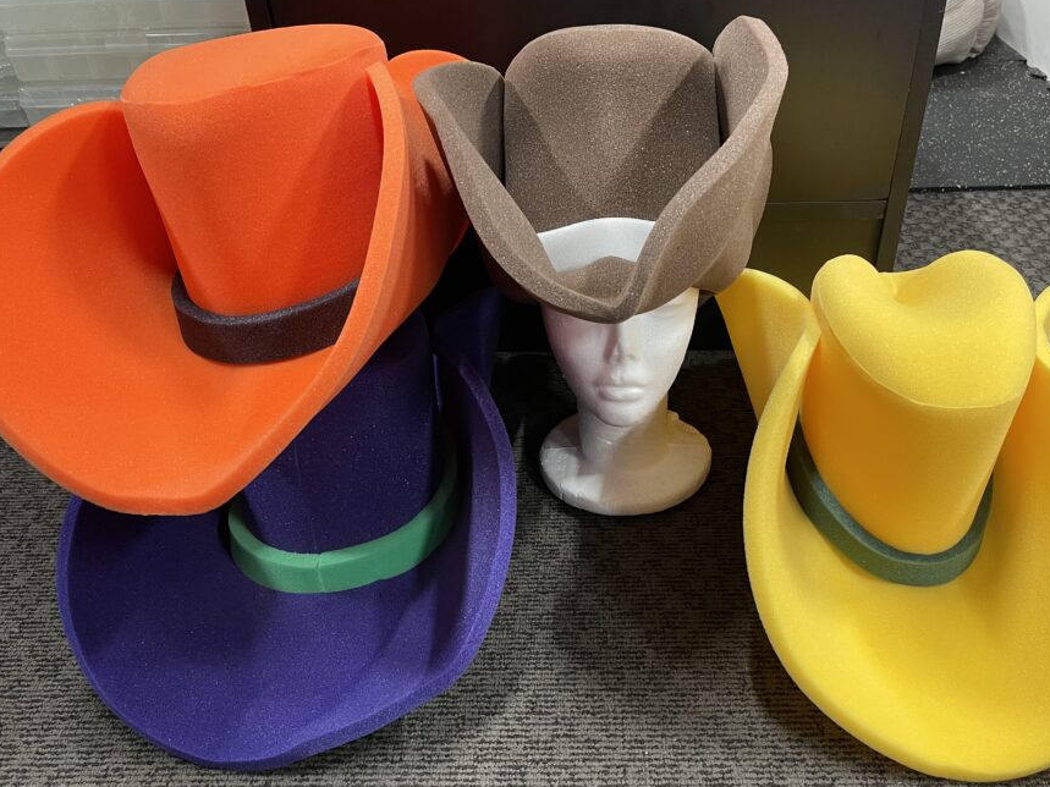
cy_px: 453
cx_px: 556
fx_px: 940
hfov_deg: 58.3
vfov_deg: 45.3
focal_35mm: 31
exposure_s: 1/60
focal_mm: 5.1
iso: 400
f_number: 1.6
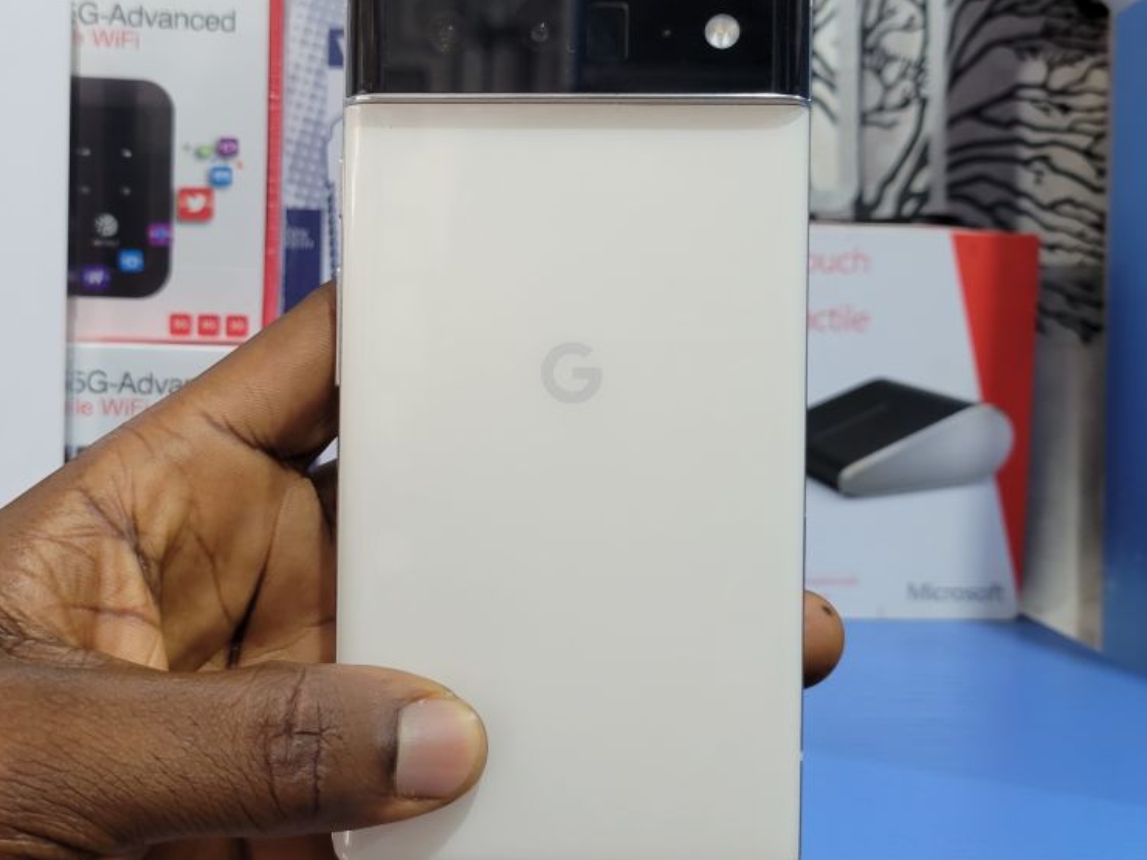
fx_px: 1193
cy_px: 364
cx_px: 442
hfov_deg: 50.9
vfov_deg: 39.6
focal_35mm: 36
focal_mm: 5.4
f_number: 1.8
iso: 250
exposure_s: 1/40
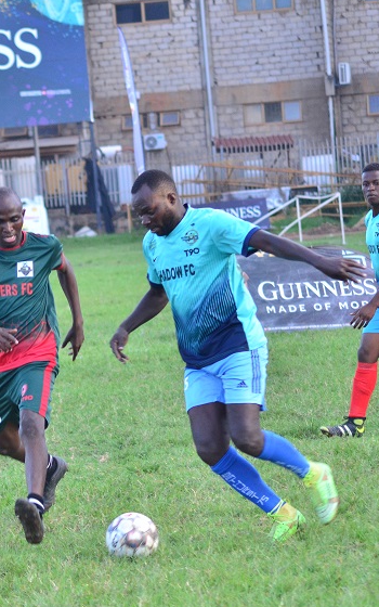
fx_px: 3487
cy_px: 320
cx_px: 136
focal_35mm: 211
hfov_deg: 6.2
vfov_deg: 9.9
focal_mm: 86
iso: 800
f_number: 4
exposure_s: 1/320
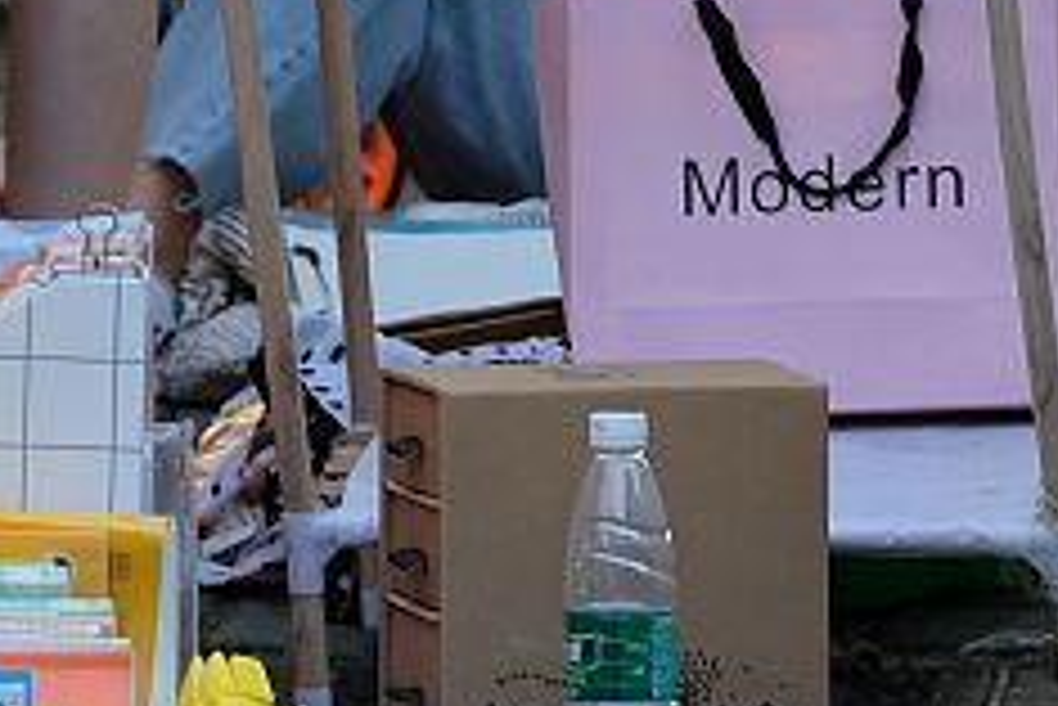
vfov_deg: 1.4
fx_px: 28788
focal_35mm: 979
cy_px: -495
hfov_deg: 2.1
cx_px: -122
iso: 500
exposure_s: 1/250
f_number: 5.6
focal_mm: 128
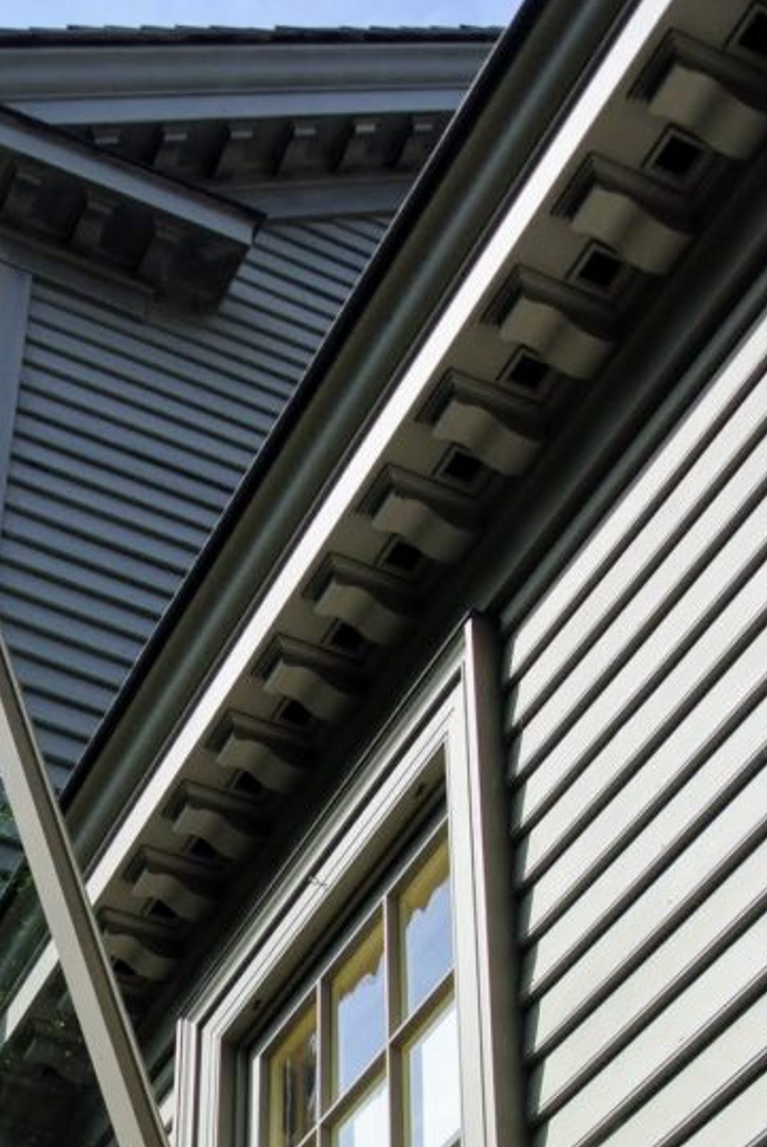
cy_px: 1140
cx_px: 253
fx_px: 2169
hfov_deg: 20.0
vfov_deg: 27.9
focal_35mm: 68
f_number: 4.5
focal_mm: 12.2
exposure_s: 1/640
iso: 100
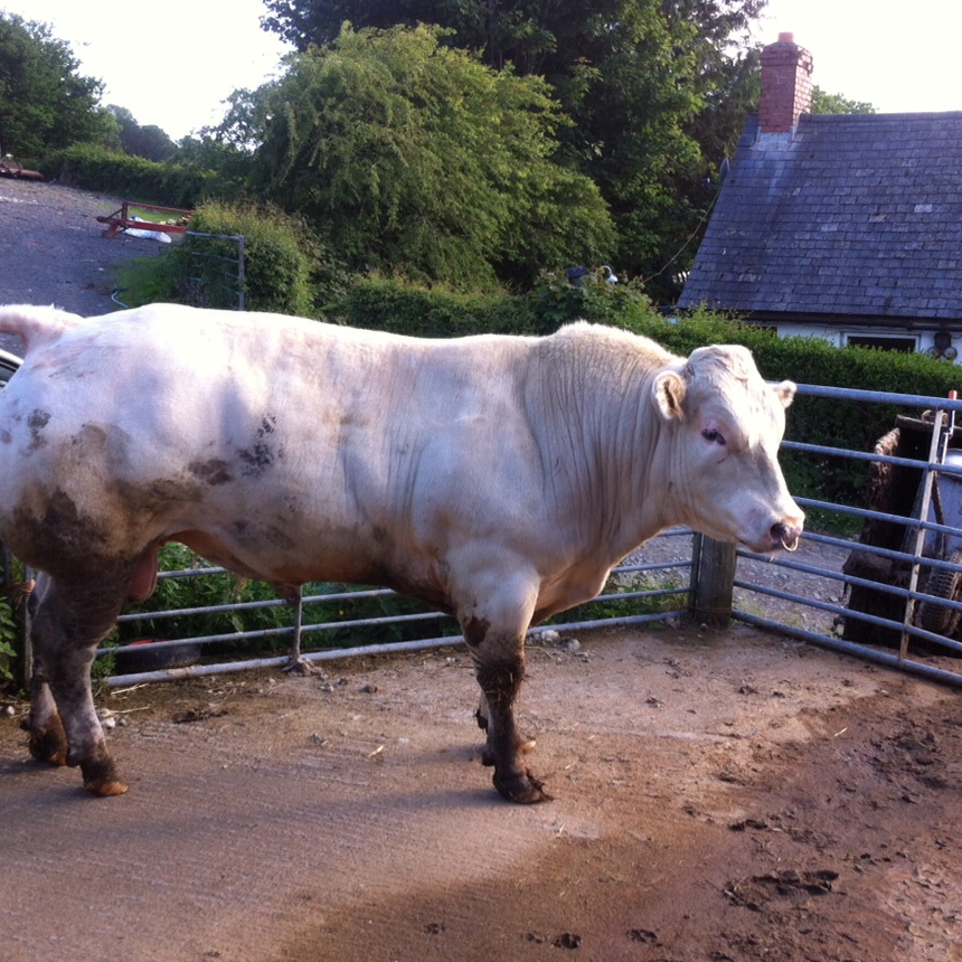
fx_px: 1446
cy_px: 497
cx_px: 502
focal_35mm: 46
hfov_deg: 36.8
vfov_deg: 36.8
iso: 80
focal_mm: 3.85
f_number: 2.8
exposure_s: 1/138
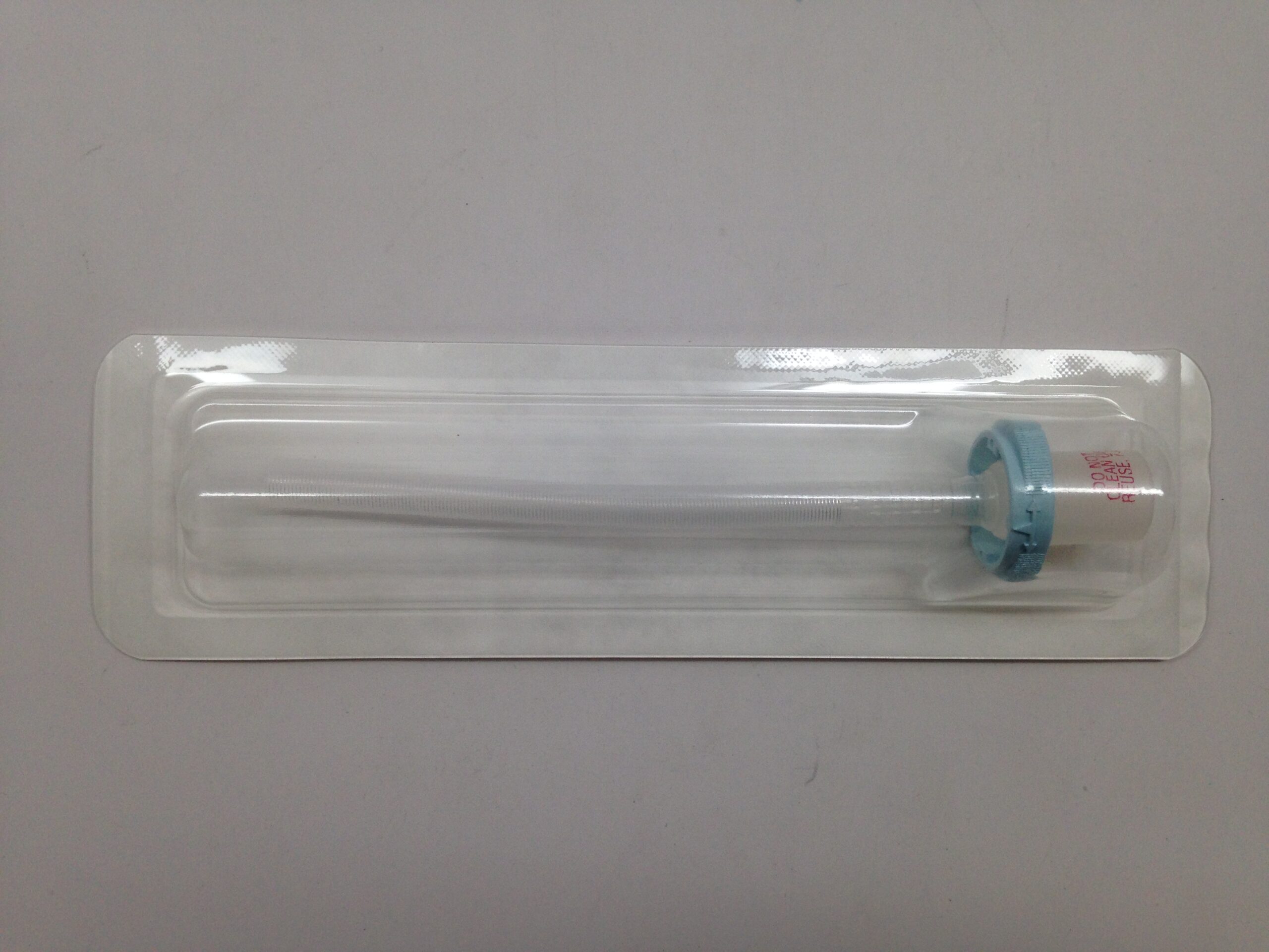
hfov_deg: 55.4
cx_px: 634
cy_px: 476
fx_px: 1210
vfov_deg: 42.9
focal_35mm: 33
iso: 64
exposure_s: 1/120
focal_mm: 4.12
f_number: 2.4
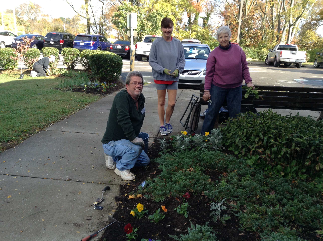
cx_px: 162
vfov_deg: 42.8
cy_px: 120
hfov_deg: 55.4
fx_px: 307
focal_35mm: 33
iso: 25
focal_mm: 3.3
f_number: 2.4
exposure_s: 1/194
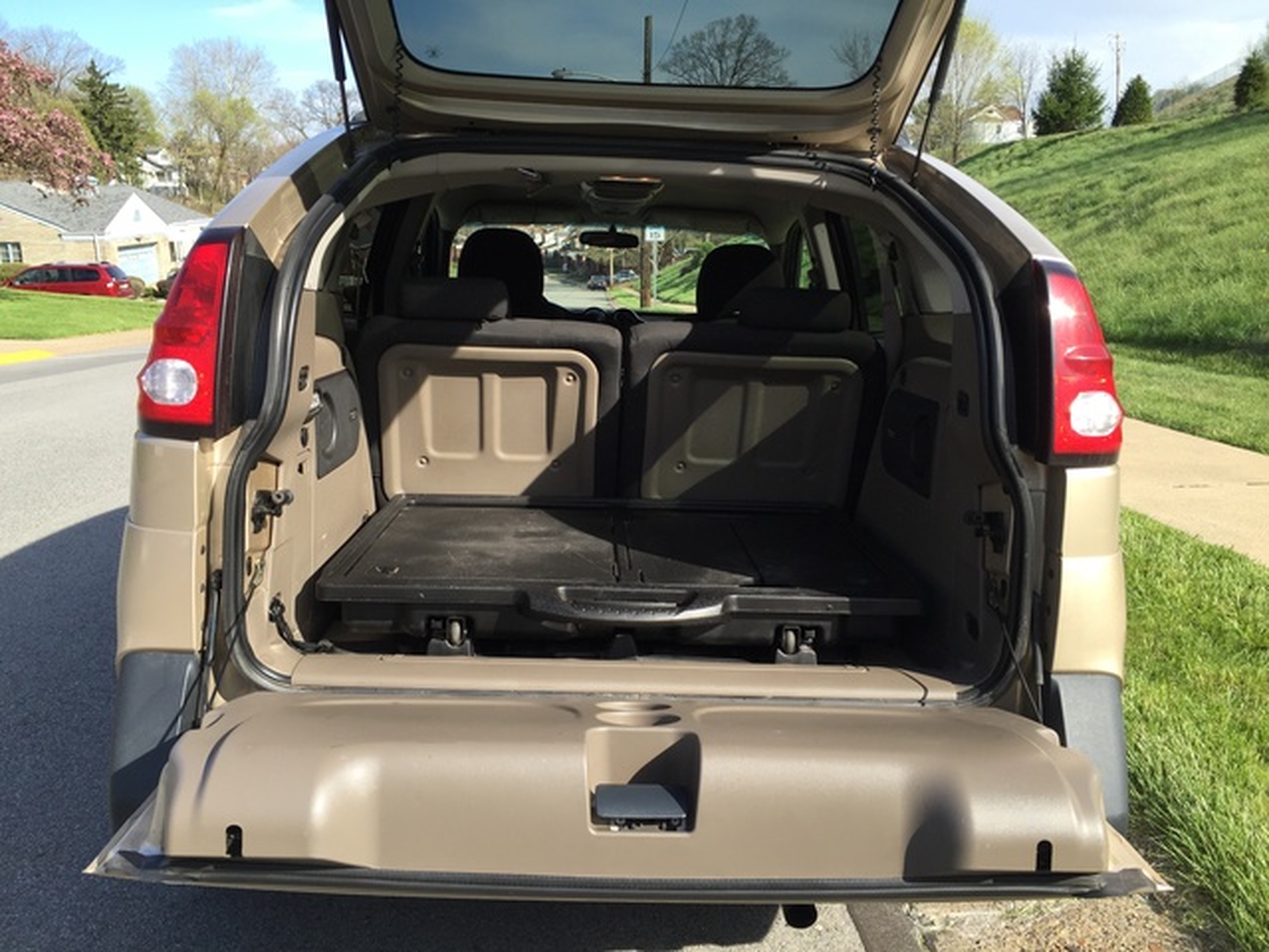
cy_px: 476
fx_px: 1063
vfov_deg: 48.2
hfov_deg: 61.7
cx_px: 634
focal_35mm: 29
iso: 32
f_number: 2.2
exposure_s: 1/706
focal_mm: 4.15
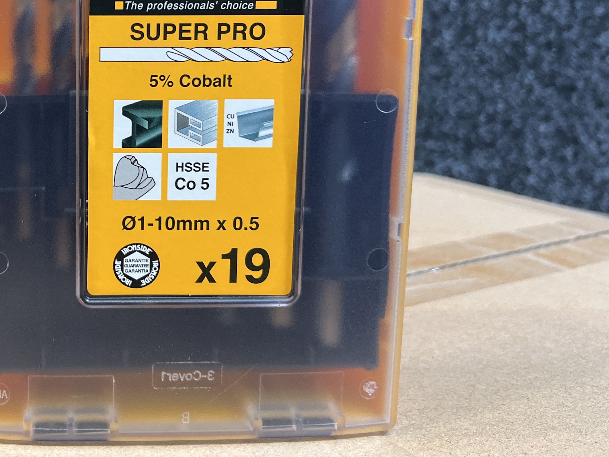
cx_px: 72
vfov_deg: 30.3
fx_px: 827
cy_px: 110
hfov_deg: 38.0
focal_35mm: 47
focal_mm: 5.7
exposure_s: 1/71
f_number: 1.5
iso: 125
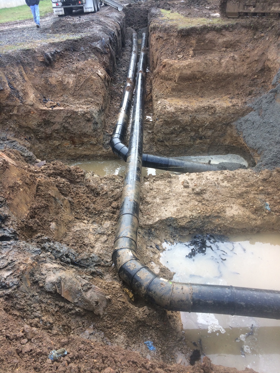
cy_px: 186
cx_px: 140
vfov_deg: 61.7
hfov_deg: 48.2
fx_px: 313
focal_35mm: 29
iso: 40
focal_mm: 4.15
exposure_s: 1/120
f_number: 2.2
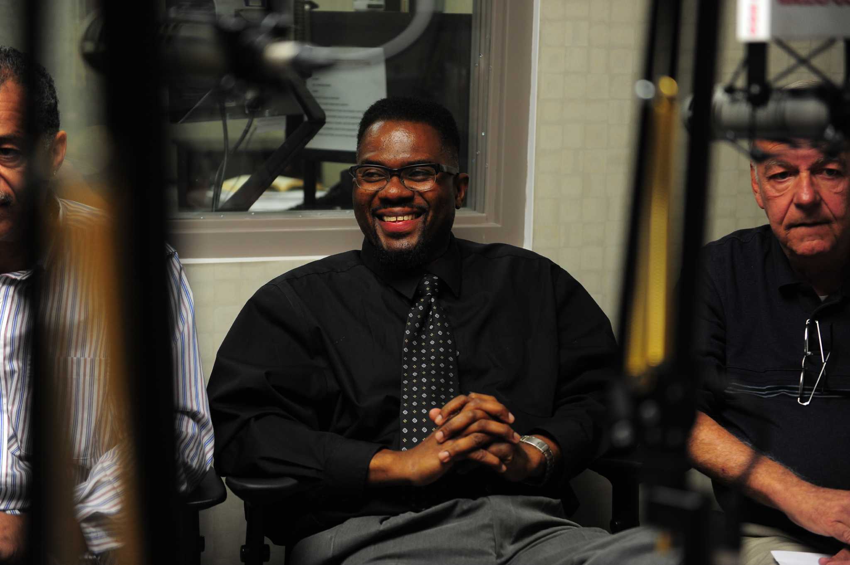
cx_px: 425
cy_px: 282
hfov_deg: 30.5
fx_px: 1557
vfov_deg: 20.6
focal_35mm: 66
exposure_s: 1/200
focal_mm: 66
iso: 800
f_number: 2.8
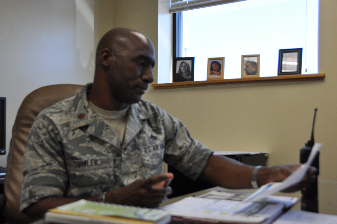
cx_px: 168
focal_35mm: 44
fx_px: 407
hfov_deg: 45.0
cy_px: 112
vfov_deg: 30.8
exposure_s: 1/100
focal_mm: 29
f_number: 4
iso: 400
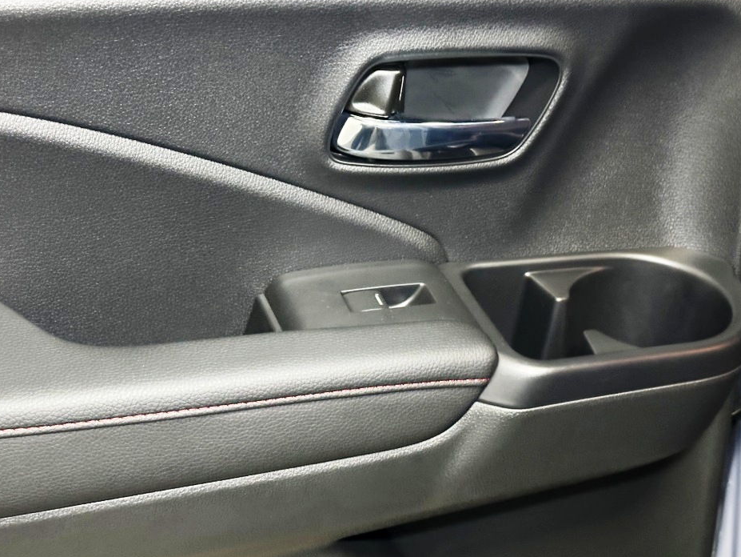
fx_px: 1135
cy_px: 296
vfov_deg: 27.5
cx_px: 400
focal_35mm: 53
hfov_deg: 36.1
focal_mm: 6.86
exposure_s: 1/30
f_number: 1.78
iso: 640
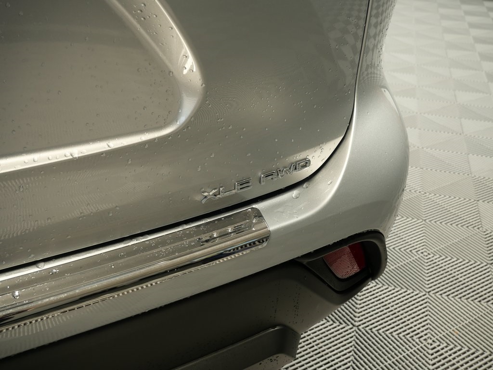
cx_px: 246
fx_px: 570
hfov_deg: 46.8
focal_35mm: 40
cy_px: 185
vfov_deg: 36.0
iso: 250
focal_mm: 20
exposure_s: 1/125
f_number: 5
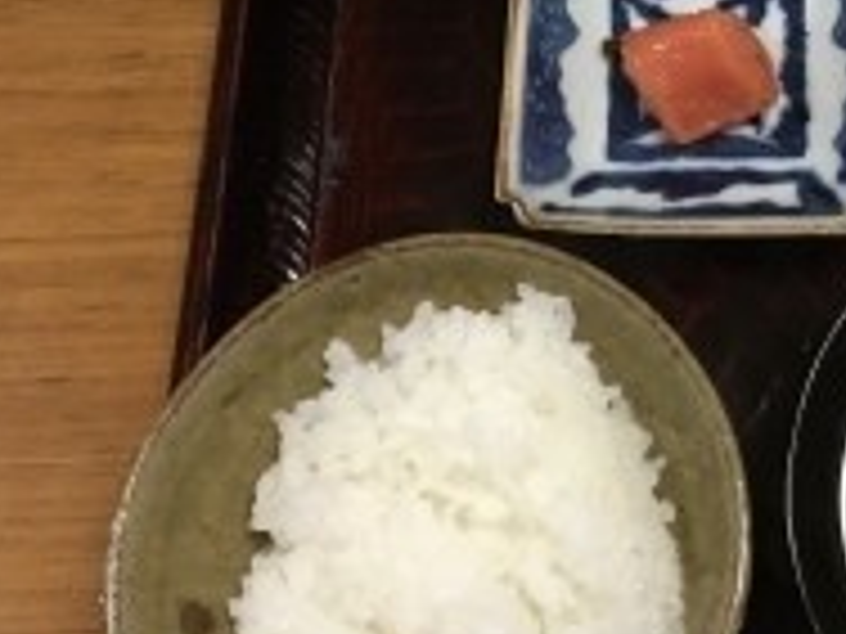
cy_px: 101
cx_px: 873
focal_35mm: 77
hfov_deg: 24.1
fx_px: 1882
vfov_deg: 18.9
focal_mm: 4.15
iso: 160
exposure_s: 1/30
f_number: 2.2
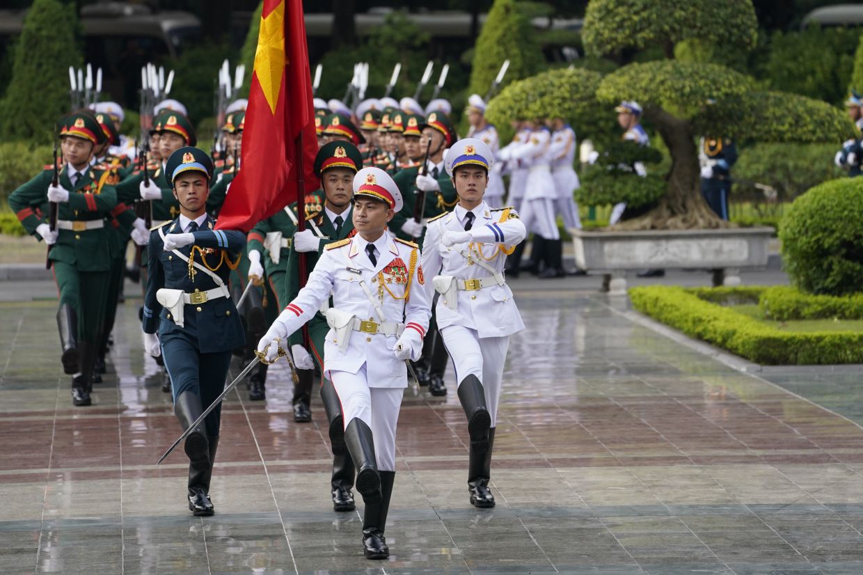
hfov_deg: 8.0
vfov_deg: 5.4
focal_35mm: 256
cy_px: 288
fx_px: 6135
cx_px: 432
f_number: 5.6
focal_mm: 256
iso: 1600
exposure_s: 1/1000
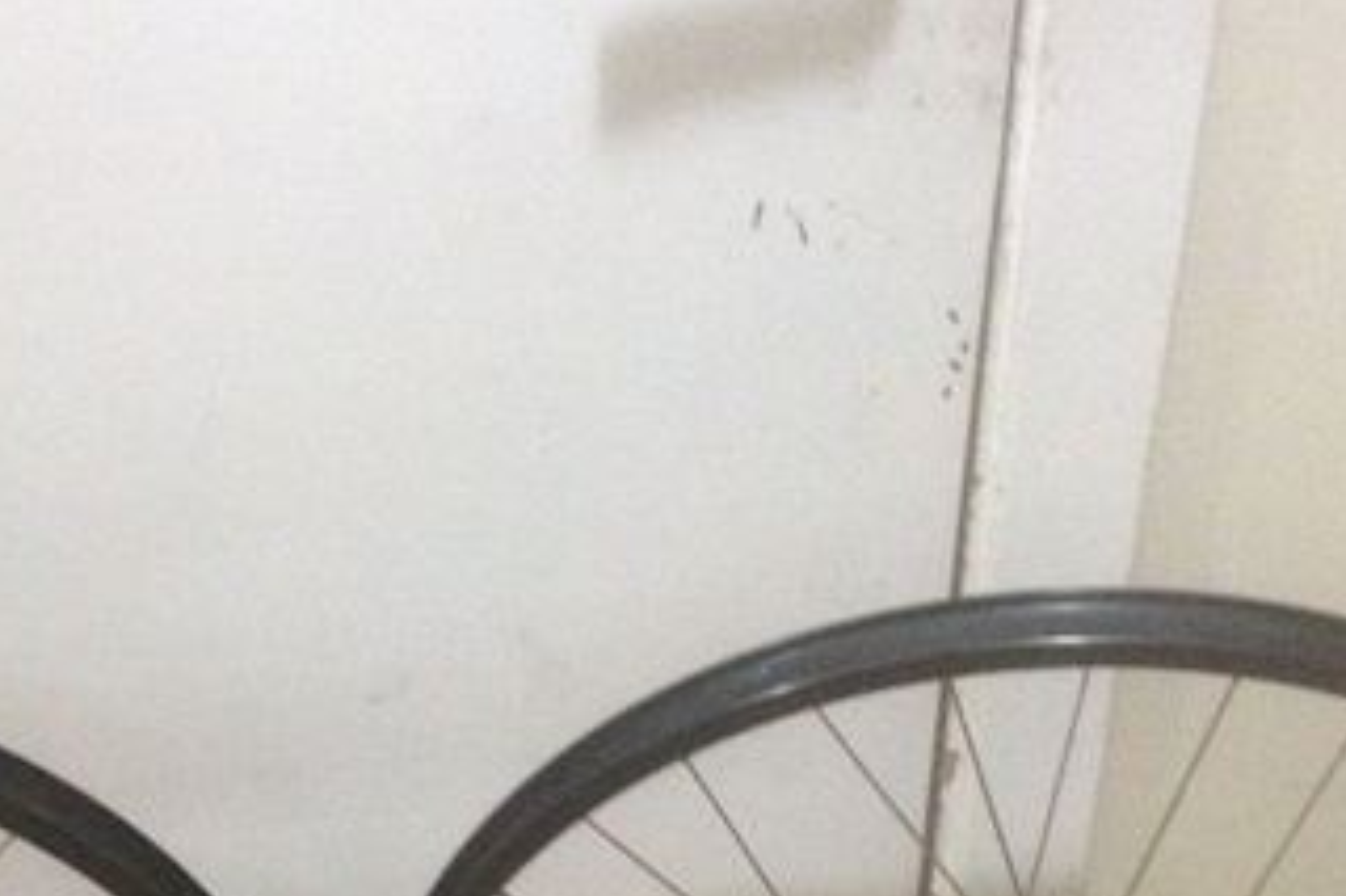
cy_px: 1115
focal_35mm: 91
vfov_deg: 14.5
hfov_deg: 22.4
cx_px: 559
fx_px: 3400
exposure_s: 1/17
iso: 400
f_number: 2.4
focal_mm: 4.28
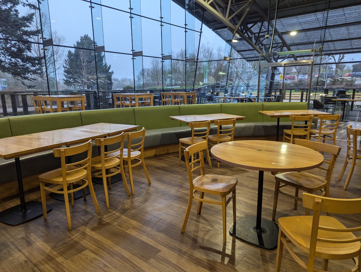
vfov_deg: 56.9
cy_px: 136
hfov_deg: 71.5
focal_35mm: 24
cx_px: 180
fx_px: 251
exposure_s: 1/60
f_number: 1.85
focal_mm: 6.81
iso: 91
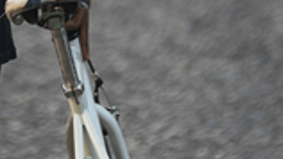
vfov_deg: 1.0
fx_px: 8798
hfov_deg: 1.8
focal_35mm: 1172
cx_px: -95
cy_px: -179
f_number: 2.8
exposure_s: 1/800
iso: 100
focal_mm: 200
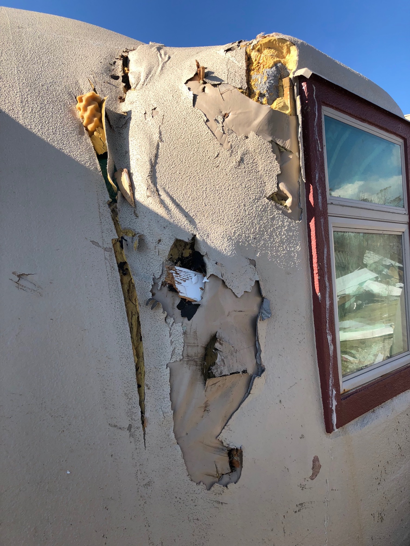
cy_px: 273
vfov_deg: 63.4
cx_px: 205
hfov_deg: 49.7
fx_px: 442
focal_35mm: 28
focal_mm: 4
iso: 20
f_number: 1.8
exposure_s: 1/1499
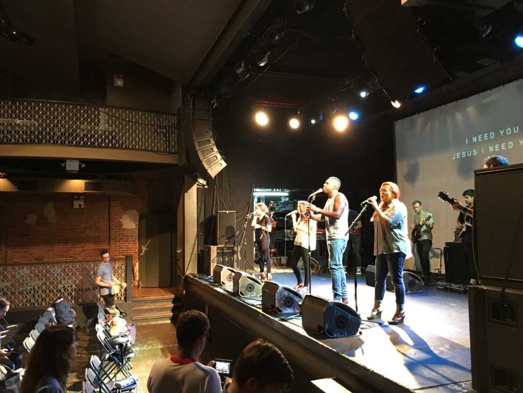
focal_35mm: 29
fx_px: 438
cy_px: 196
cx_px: 262
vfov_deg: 48.2
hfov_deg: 61.7
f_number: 2.2
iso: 50
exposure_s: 1/4
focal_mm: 4.15
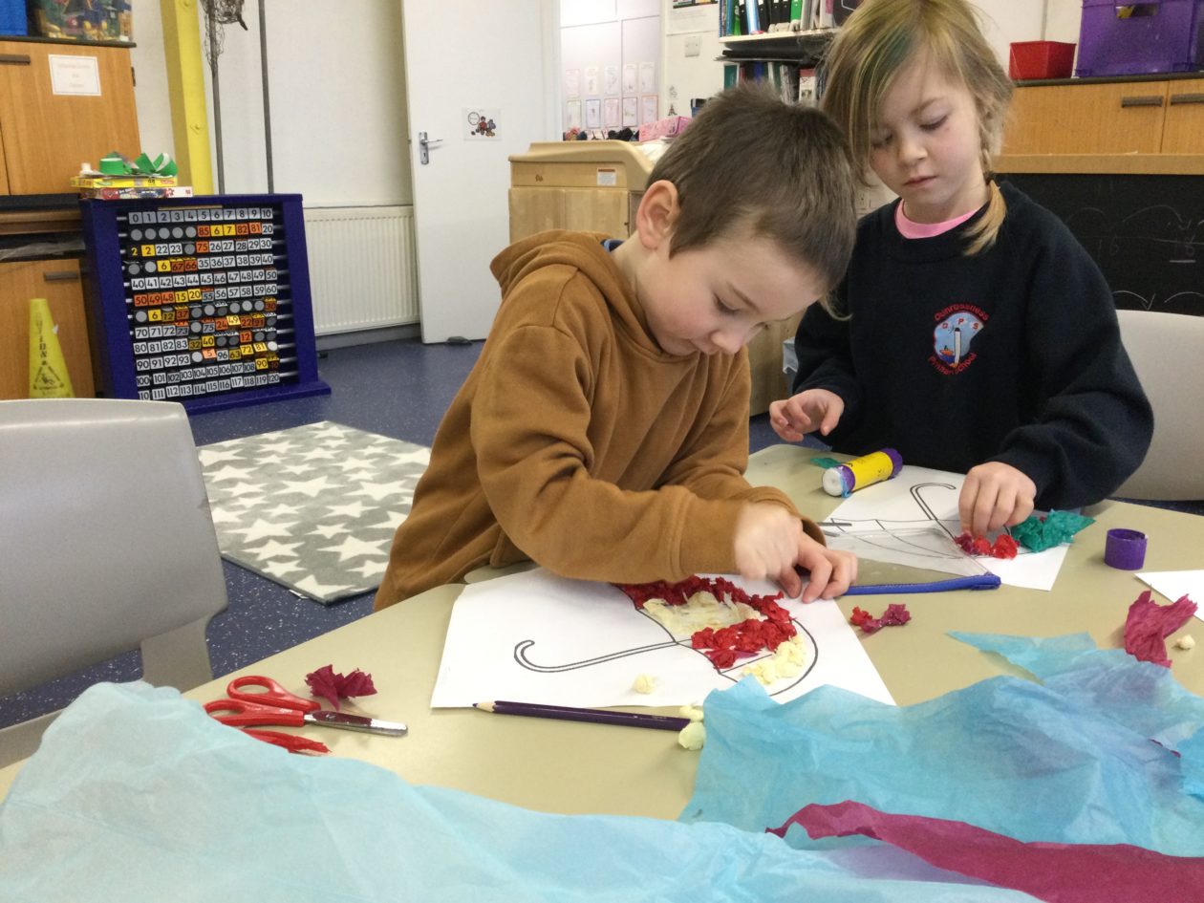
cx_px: 602
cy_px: 452
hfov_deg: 58.4
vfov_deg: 45.4
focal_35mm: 31
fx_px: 1078
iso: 160
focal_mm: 3.3
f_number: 2.4
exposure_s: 1/33
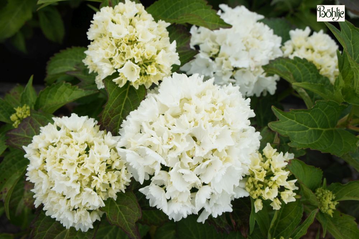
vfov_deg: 38.3
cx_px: 180
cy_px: 120
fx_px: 344
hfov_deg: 55.1
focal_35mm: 34
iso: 200
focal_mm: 23
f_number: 5
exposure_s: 1/640
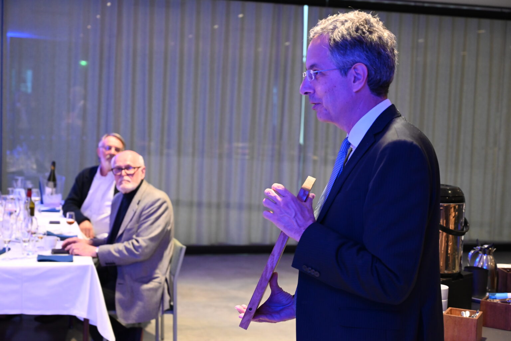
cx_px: 256
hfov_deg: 37.5
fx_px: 752
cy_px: 170
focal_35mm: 53
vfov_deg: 25.5
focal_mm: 53
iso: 3200
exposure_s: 1/60
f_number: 4
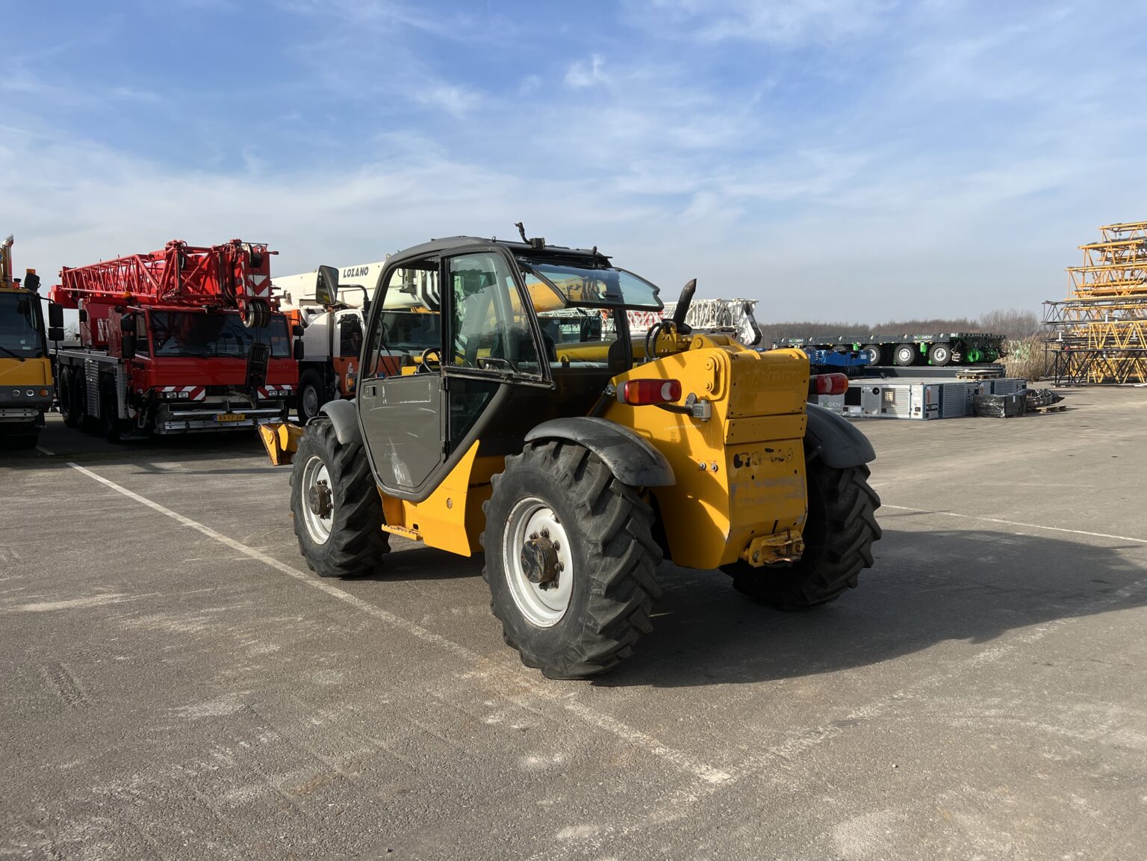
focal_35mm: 26
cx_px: 574
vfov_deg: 53.1
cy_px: 430
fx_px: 862
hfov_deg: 67.3
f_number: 1.5
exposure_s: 1/3257
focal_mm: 5.7
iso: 50
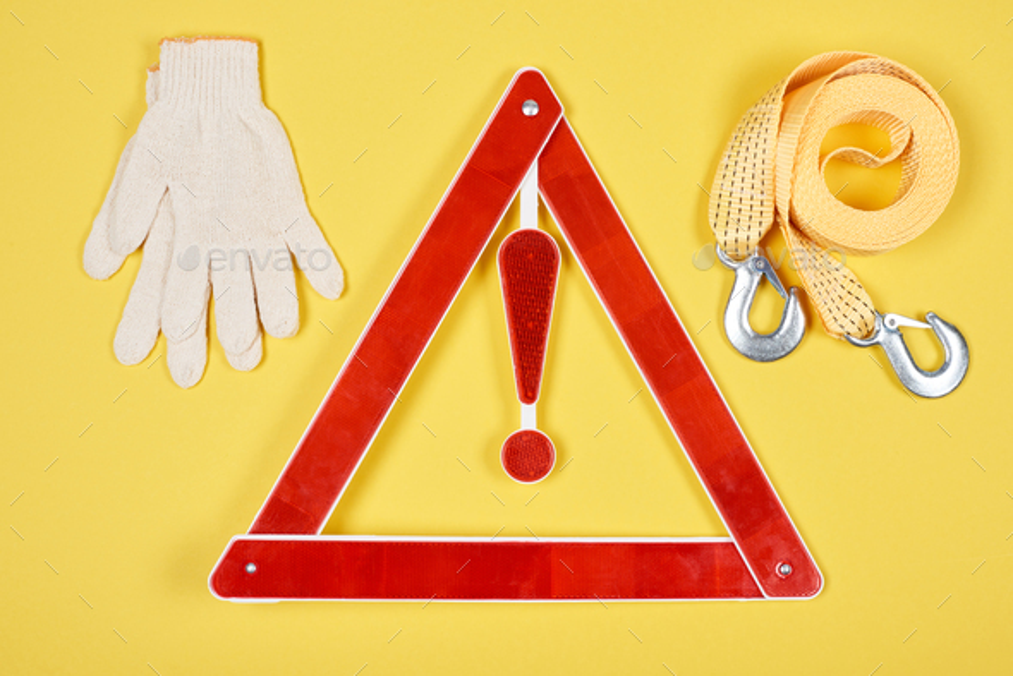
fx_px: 1408
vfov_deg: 27.0
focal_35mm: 50
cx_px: 506
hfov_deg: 39.6
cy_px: 338
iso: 160
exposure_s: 1/160
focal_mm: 50
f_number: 14
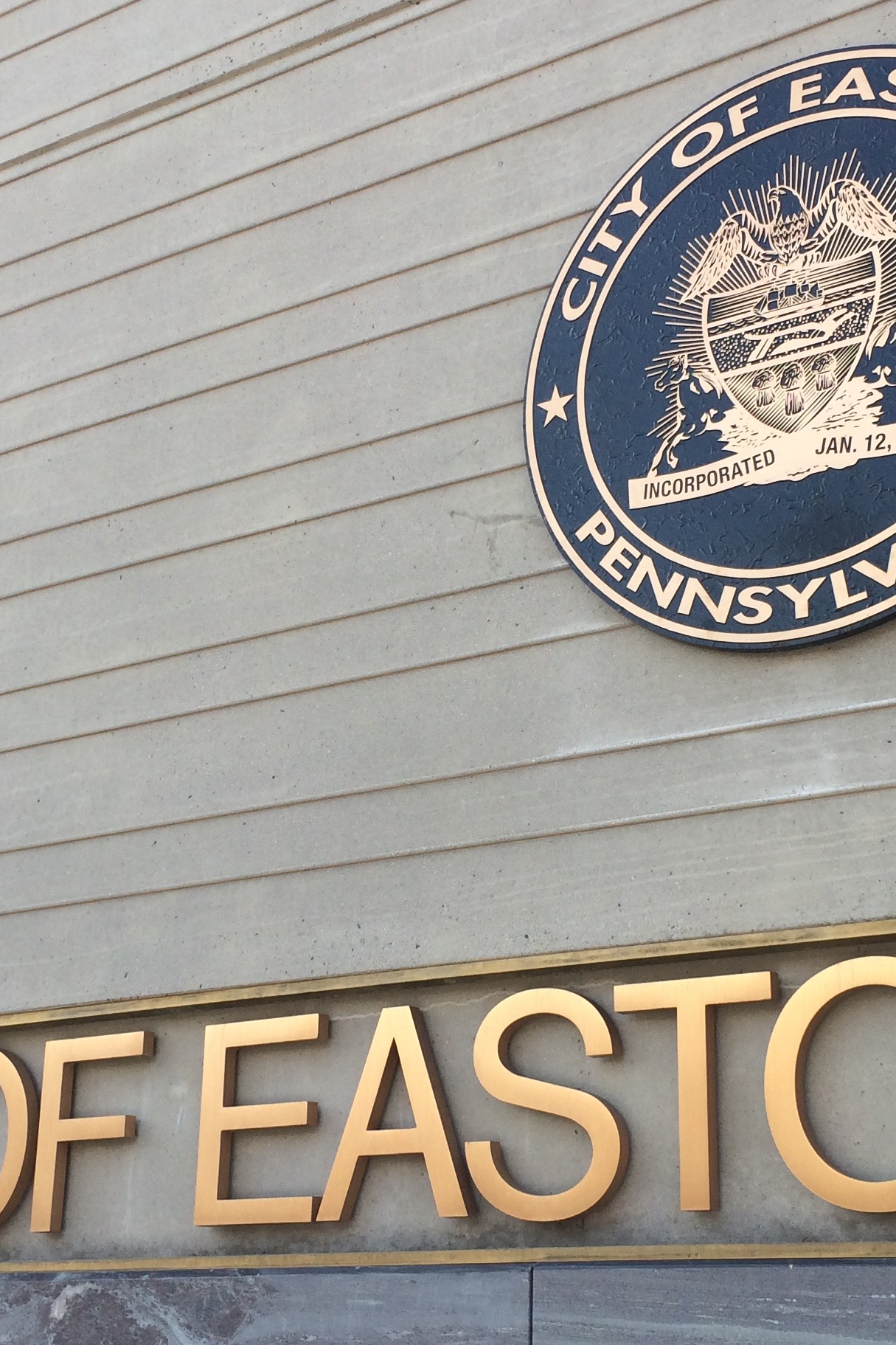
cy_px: 705
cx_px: 508
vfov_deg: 36.9
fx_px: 2016
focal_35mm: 54
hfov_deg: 25.0
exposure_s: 1/451
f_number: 2.2
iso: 32
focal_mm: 4.15
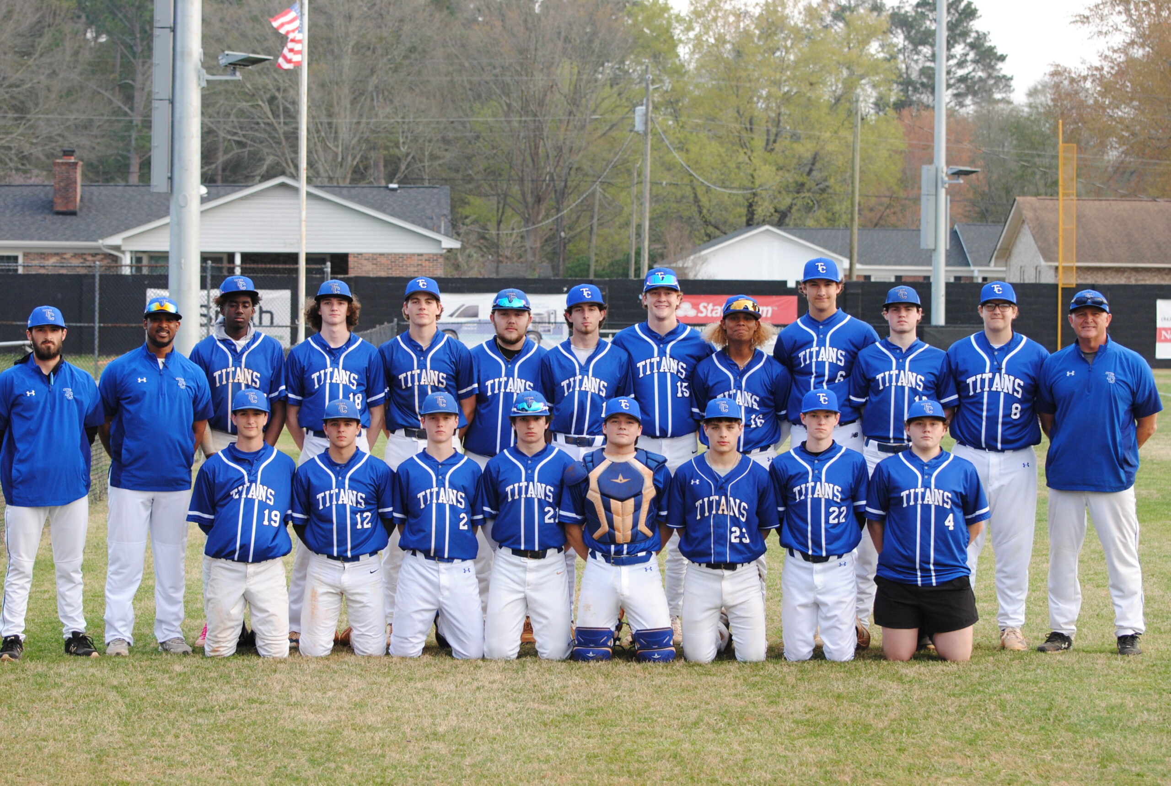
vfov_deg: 13.1
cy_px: 393
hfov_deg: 19.4
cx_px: 586
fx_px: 3422
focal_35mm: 105
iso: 360
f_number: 4.5
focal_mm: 70
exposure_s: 1/125
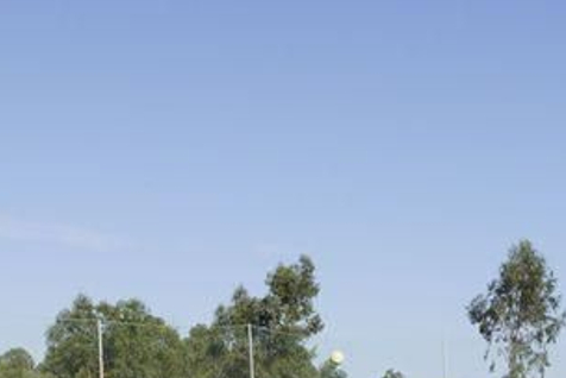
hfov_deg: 23.1
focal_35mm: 86
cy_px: 560
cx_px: 516
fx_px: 1348
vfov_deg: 14.9
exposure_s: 1/160
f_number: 11
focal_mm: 17
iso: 100
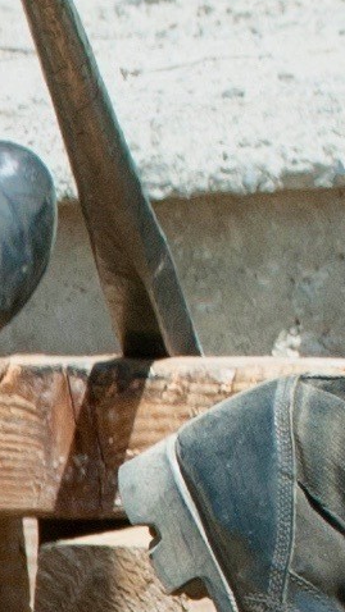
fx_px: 25004
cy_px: -707
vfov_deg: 1.4
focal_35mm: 1538
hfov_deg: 0.8
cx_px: 1578
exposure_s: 1/400
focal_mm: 165
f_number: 10
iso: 250
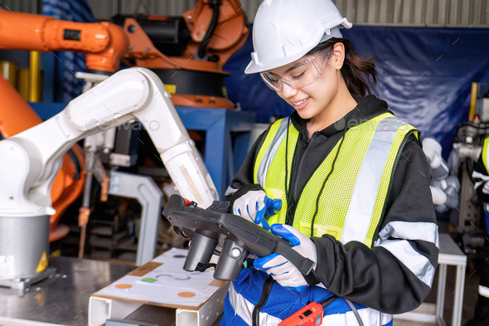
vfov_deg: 31.9
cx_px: 244
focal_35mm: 42
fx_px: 570
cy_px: 163
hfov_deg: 46.4
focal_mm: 28
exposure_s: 1/200
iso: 250
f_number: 2.8
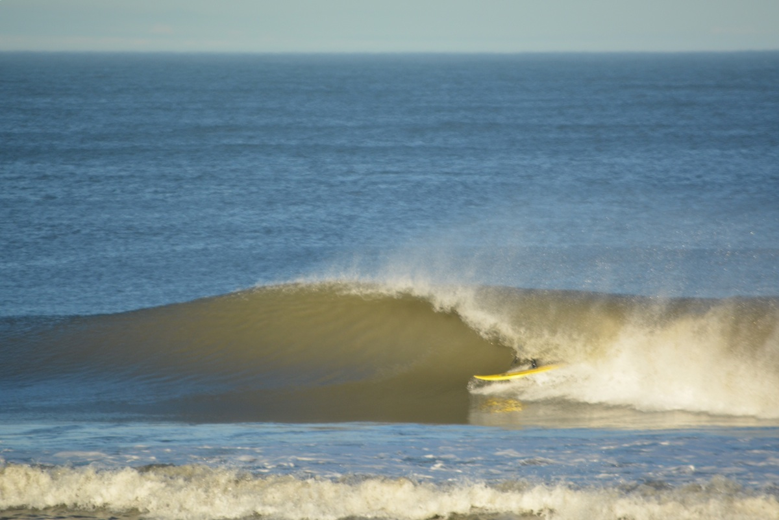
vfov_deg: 3.3
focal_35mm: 420
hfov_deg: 4.9
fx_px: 9091
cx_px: 390
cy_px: 260
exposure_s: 1/640
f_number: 5.6
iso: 400
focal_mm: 280
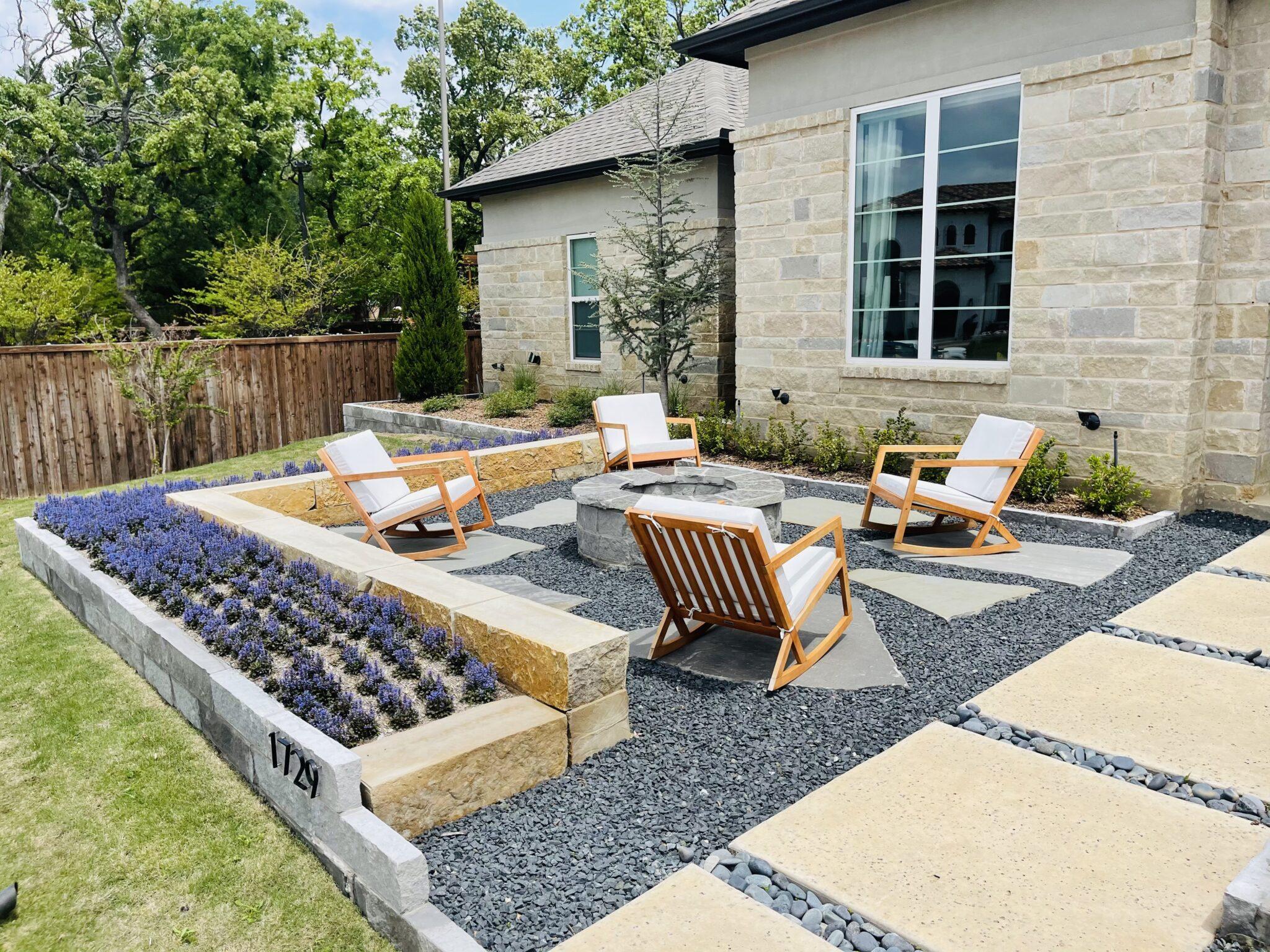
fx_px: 954
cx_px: 635
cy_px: 476
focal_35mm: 26
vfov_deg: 53.1
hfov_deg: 67.3
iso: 32
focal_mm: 5.1
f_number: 1.6
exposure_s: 1/3344
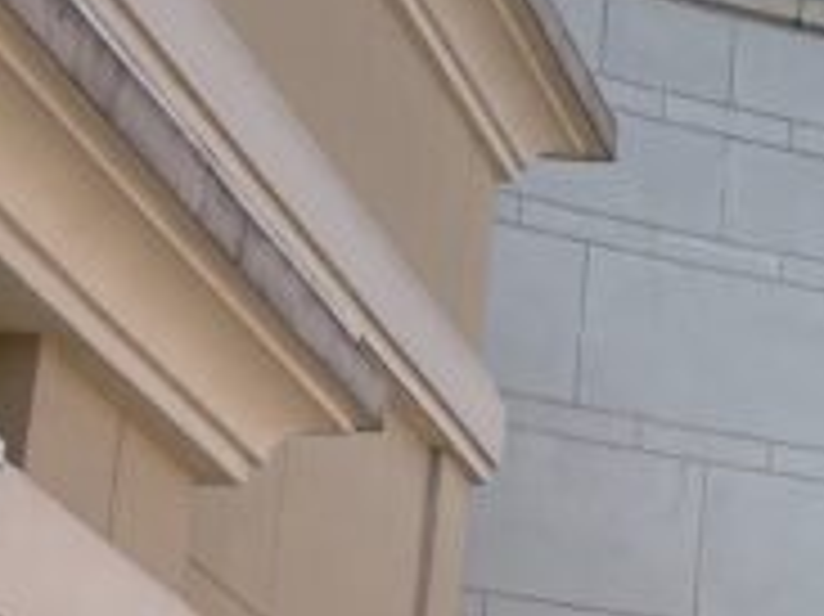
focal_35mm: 109
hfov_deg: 14.8
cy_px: 980
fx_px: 2593
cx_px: 1653
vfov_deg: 12.7
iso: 32
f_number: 1.6
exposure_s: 1/2618
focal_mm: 4.2
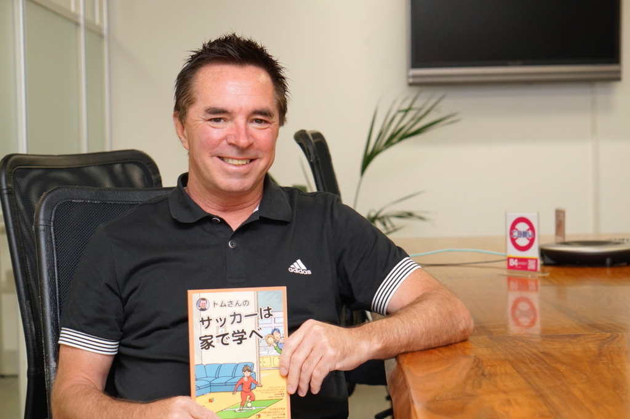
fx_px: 1311
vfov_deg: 18.2
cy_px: 210
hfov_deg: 27.0
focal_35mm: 75
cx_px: 315
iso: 800
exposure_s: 1/160
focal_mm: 50
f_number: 4
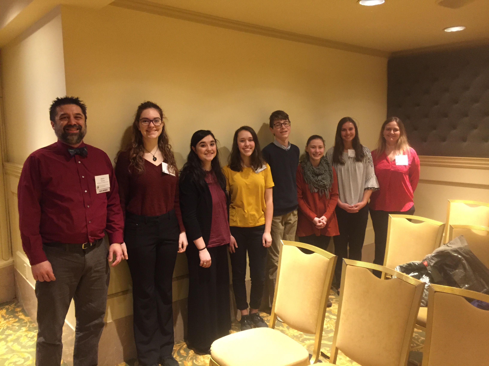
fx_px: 410
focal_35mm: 29
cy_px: 183
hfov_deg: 61.7
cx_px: 244
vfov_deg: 48.2
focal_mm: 4.15
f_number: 2.2
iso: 250
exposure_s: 1/20
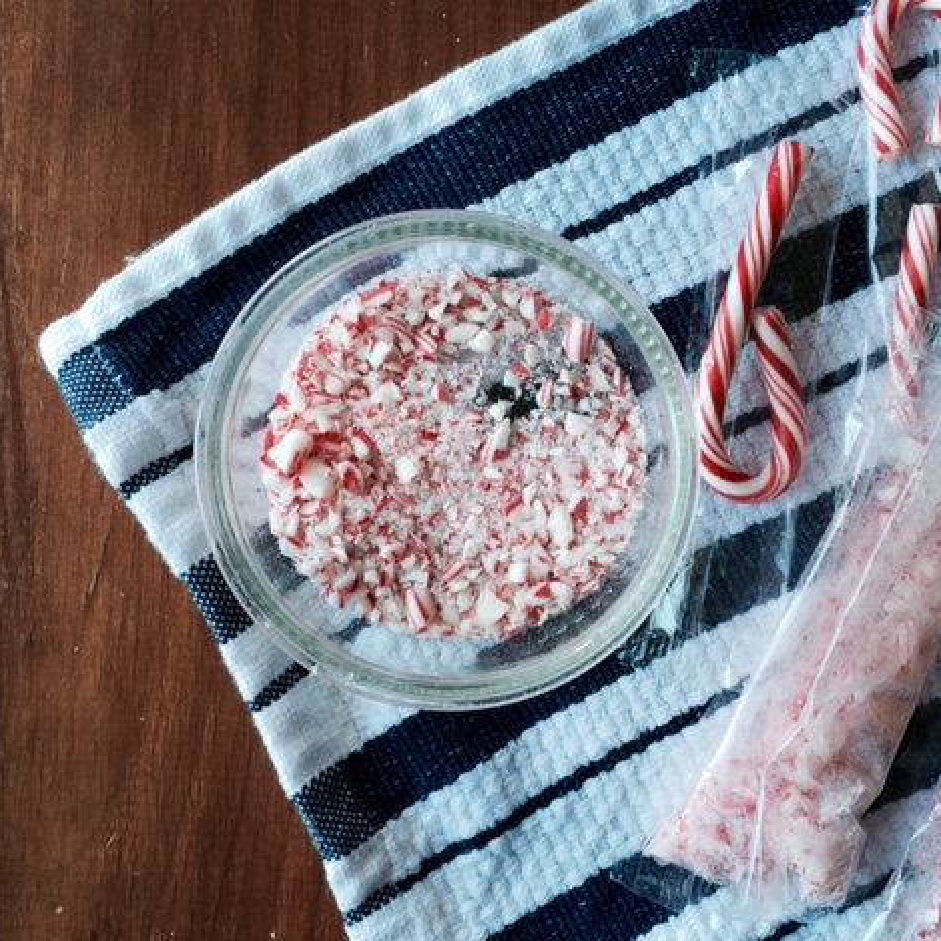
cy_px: 465
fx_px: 1076
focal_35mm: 35
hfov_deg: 46.8
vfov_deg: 47.2
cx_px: 590
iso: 32
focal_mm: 4.15
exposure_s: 1/30
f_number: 2.2
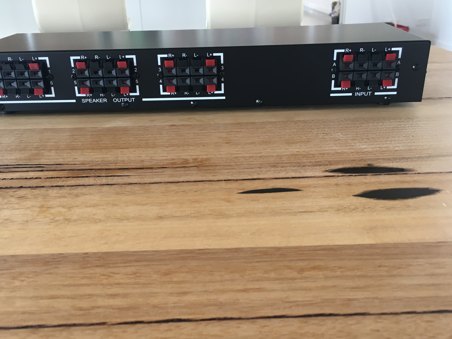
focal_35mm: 37
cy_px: 211
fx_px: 483
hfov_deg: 50.1
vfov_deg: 38.4
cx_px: 217
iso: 32
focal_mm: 4.15
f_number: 2.2
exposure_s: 1/33
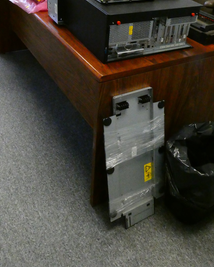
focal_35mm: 38
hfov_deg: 39.1
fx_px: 301
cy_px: 77
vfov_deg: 46.7
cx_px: 123
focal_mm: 4.7
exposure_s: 1/40
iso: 1600
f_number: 8
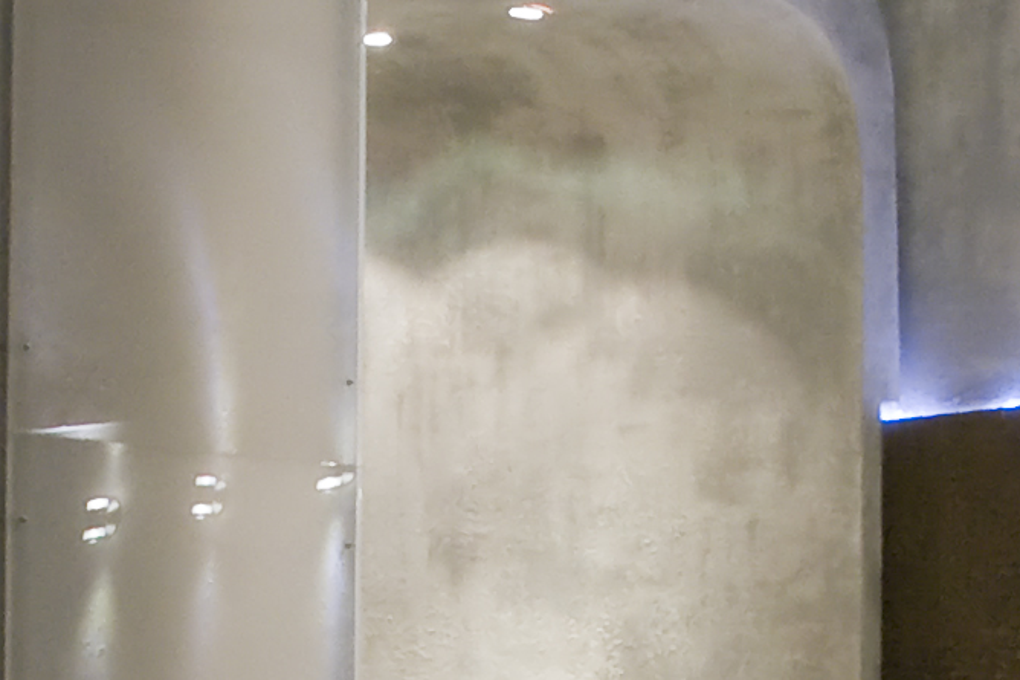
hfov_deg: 12.4
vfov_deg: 8.3
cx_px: 267
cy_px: 720
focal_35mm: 165
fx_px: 4674
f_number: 18
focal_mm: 16
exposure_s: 3.2
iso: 400
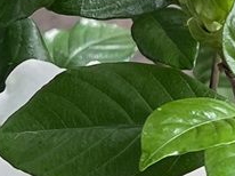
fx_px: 1729
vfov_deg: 5.8
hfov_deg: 7.5
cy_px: -35
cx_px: 431
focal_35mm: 255
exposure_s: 1/134
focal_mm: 5.1
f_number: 1.6
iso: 50
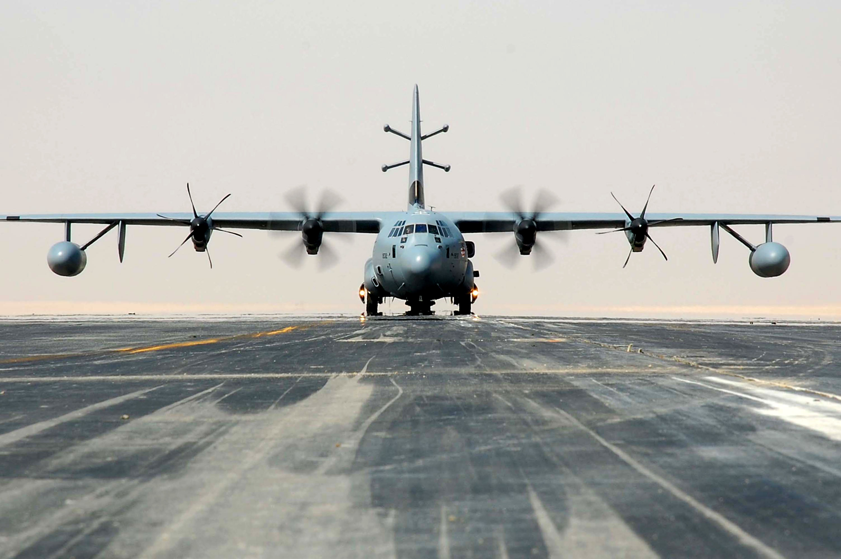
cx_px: 420
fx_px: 2451
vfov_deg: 13.0
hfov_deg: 19.5
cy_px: 280
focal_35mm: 105
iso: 200
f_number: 16
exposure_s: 1/125
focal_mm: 70
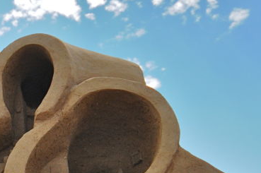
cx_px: -20
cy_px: 256
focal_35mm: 65
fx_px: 471
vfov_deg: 18.6
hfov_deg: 28.4
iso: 320
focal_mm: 10
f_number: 5
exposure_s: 1/500
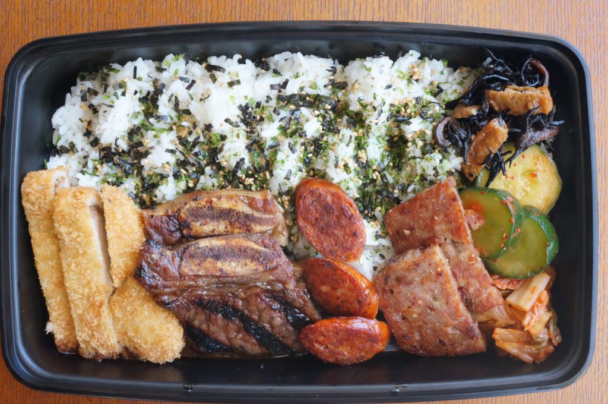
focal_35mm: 45
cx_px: 304
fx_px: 759
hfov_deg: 43.7
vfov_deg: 29.8
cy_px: 202
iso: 2000
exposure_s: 1/60
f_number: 9
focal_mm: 30
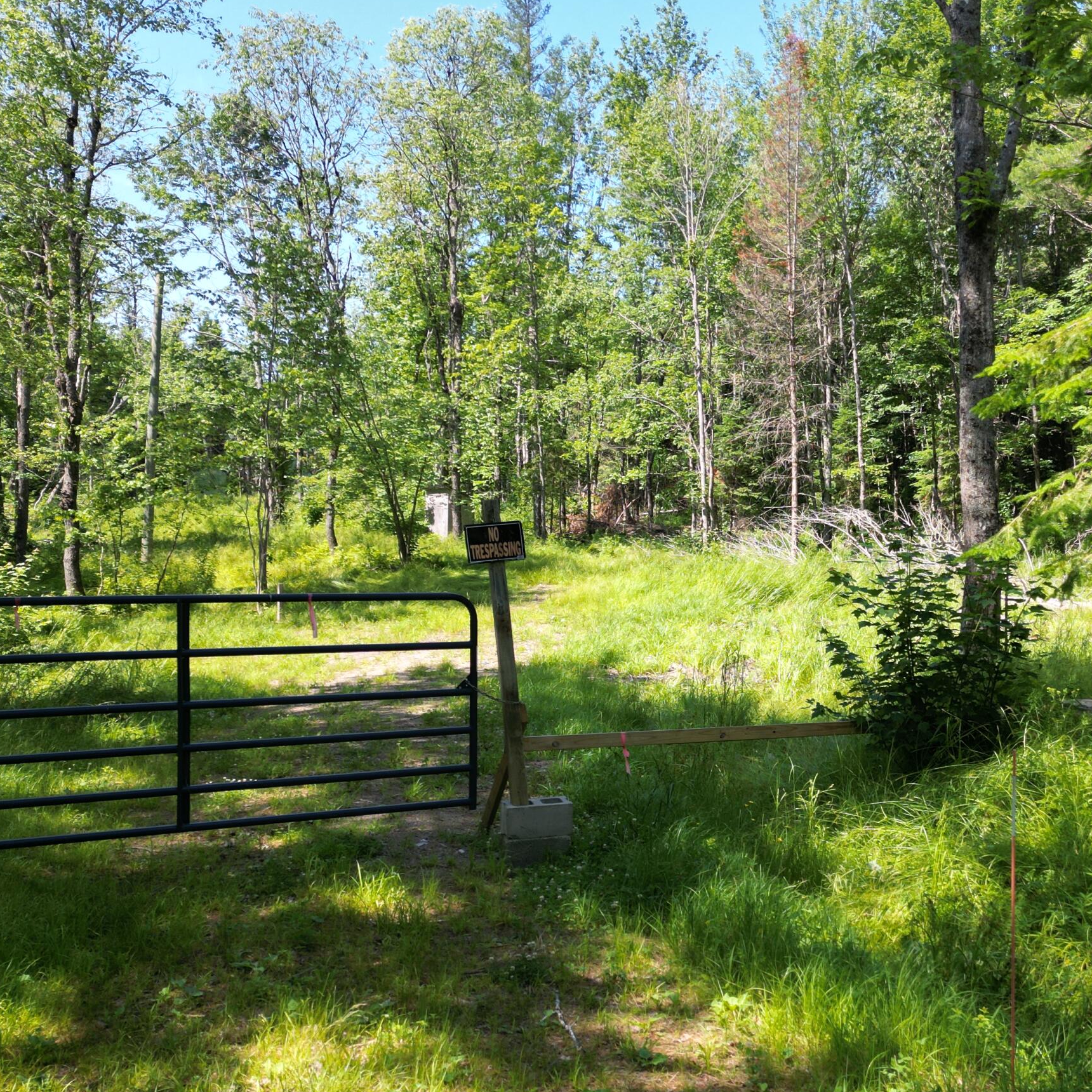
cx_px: 783
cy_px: 574
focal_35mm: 37
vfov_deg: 44.9
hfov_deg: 43.8
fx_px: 1321
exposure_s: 1/800
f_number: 1.7
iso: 110
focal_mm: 6.72
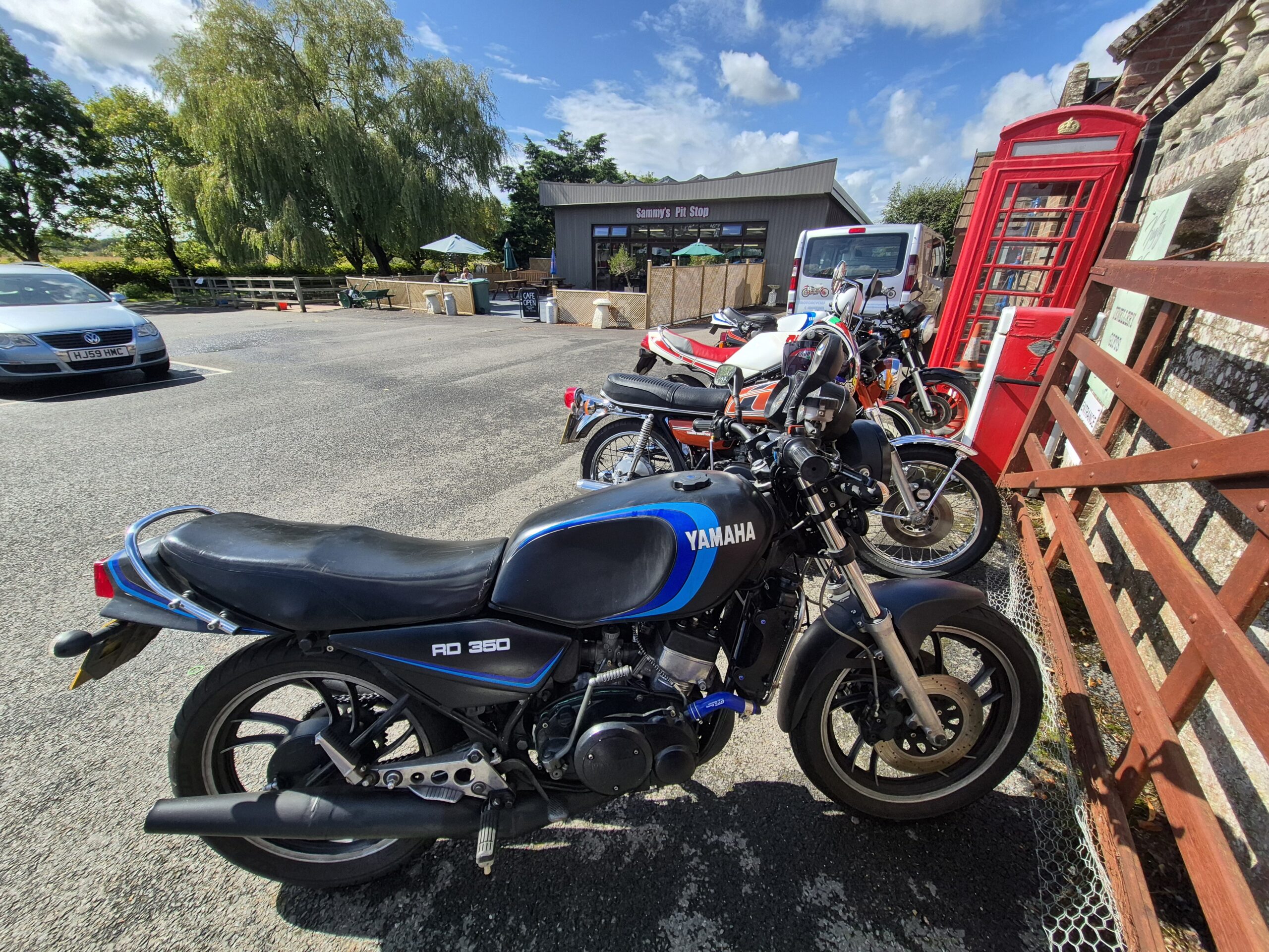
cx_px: 634
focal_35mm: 13
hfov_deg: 106.2
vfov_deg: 89.9
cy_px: 476
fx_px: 477
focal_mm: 1.74
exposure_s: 1/1592
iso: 50
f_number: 2.2
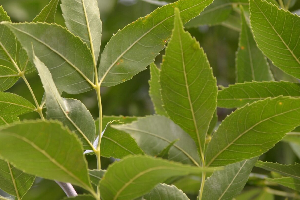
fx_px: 2575
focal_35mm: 309
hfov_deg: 6.7
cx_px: 33
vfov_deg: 4.4
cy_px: 55
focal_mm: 98
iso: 125
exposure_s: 1/125
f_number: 5.6
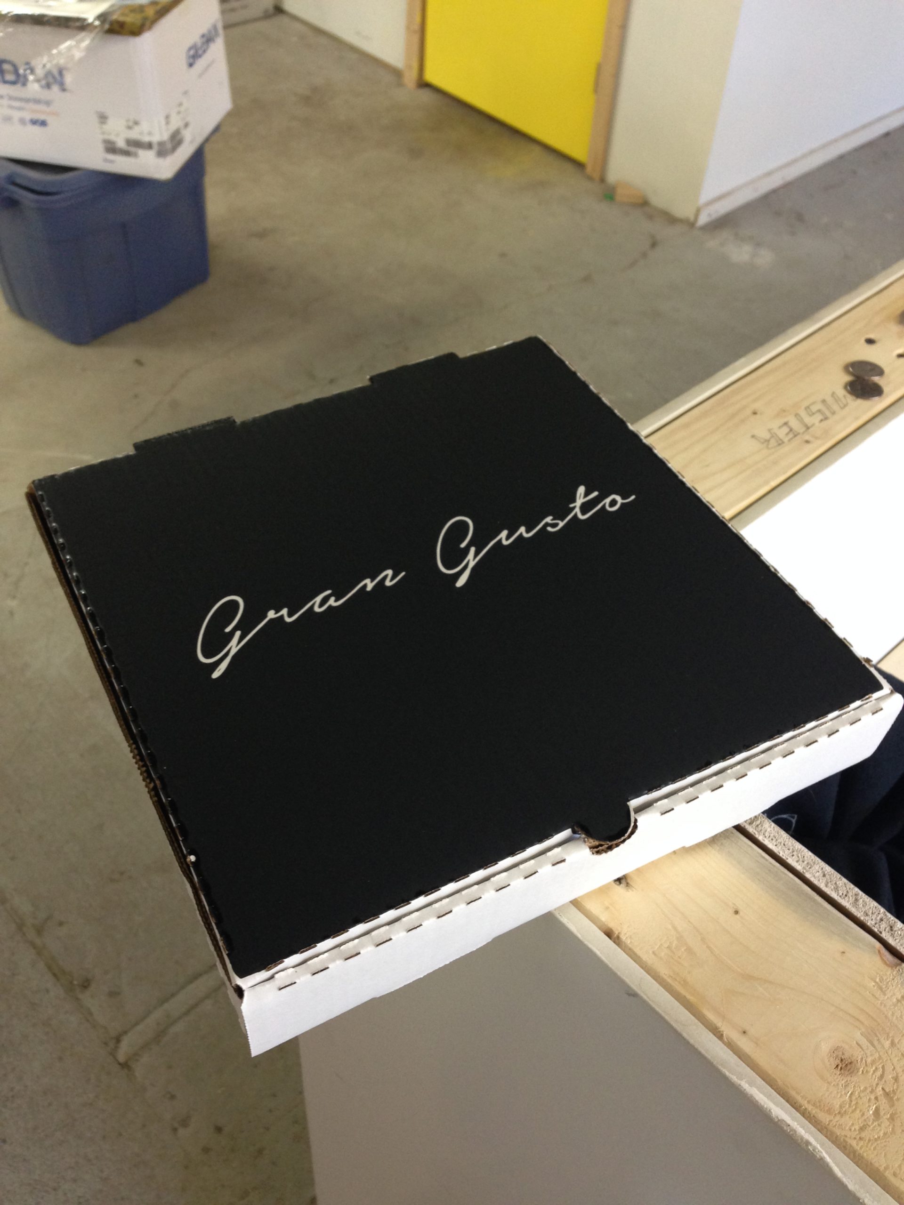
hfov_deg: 42.9
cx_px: 452
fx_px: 1149
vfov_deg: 55.4
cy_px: 602
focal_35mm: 33
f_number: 2.4
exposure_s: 1/20
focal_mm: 4.12
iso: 160
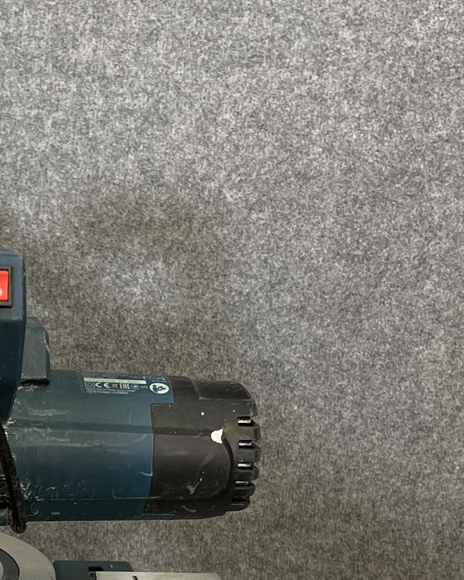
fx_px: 1425
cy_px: 526
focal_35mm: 83
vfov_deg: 22.4
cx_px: -72
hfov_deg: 17.7
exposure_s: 1/49
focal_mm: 5.7
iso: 64
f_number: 1.5
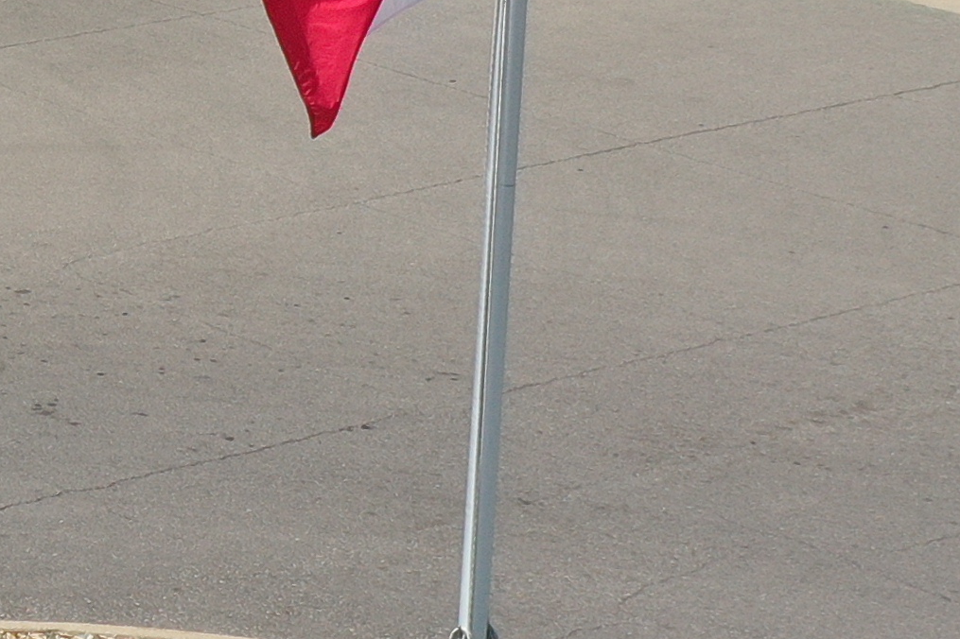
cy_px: -387
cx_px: -1082
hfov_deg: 11.9
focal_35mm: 151
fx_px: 4025
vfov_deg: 8.8
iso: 100
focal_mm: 10.26
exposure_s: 1/500
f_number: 6.3
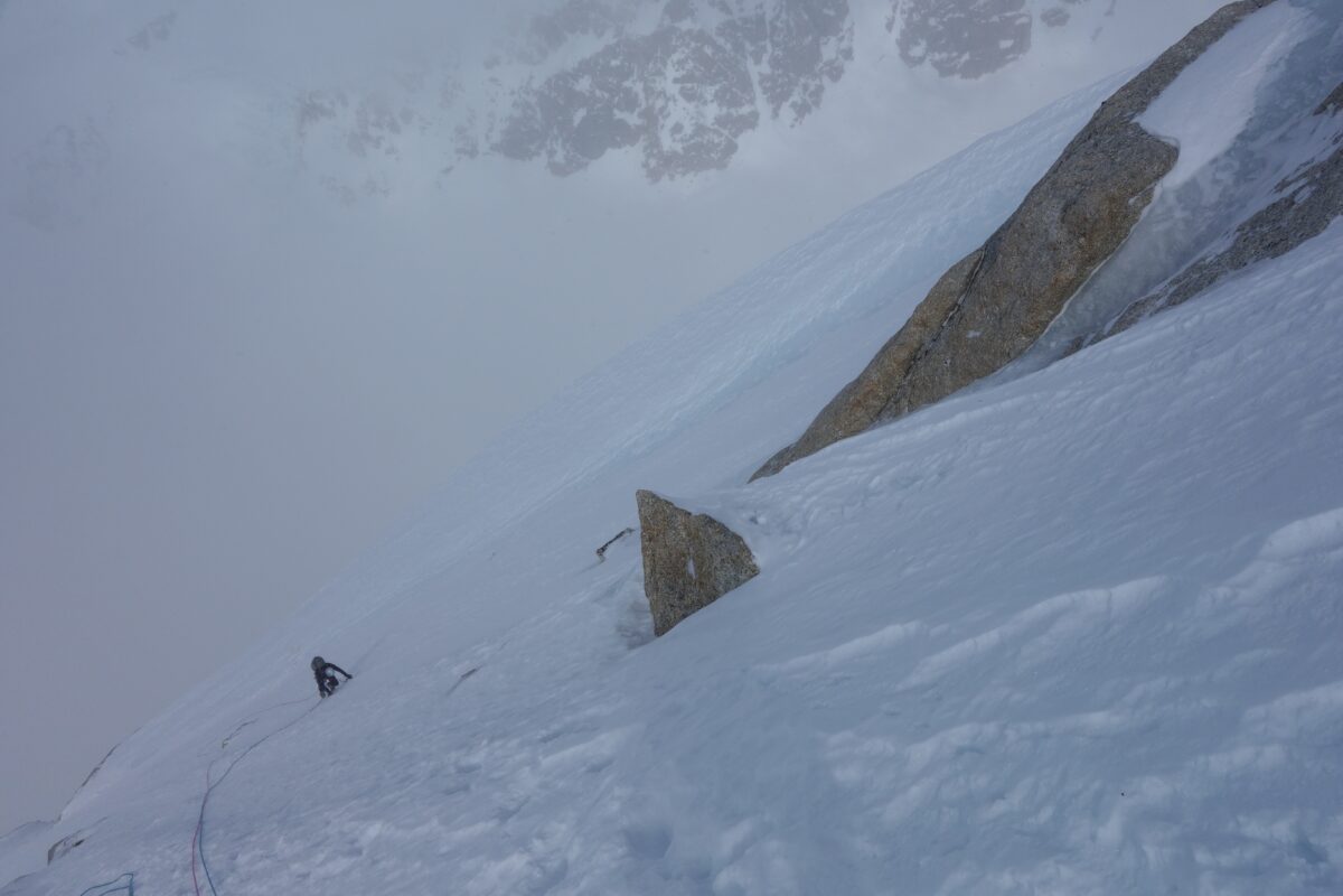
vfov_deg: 46.4
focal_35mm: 28
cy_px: 448
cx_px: 672
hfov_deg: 65.5
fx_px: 1044
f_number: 8
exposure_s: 1/1600
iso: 125
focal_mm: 10.4
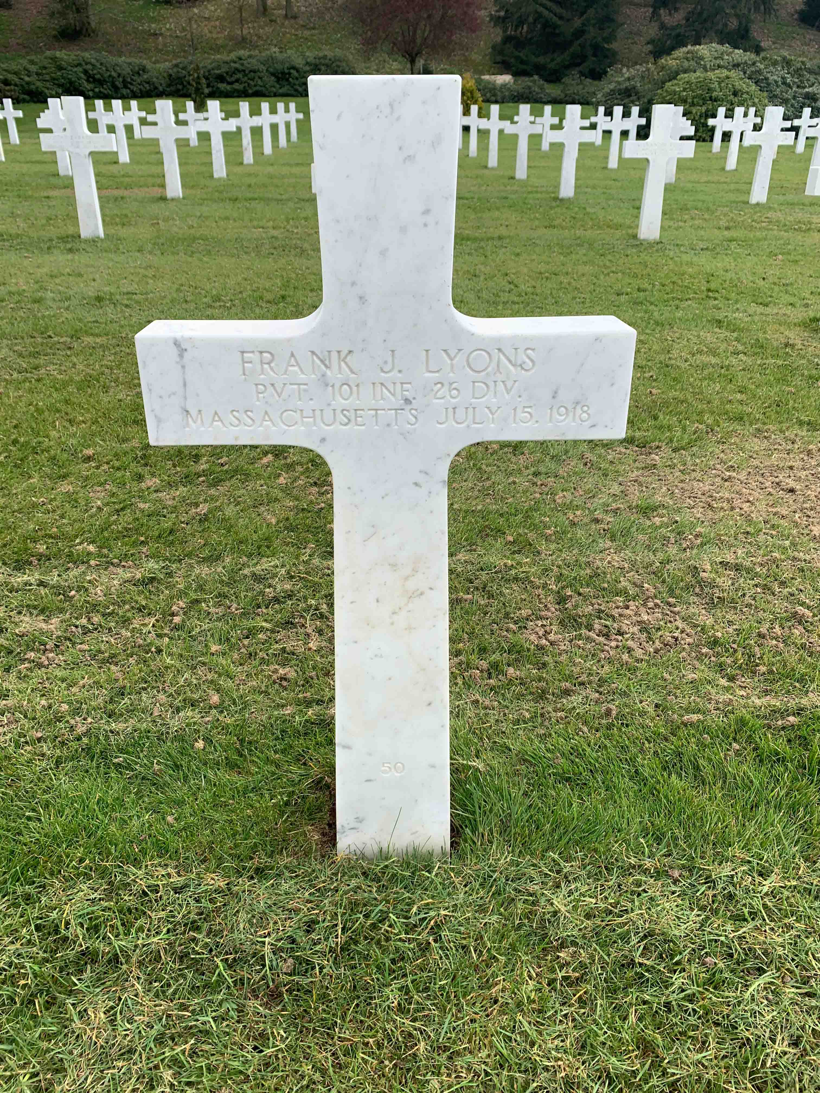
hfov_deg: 53.1
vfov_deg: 67.3
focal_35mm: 26
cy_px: 546
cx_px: 410
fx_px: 821
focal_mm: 4.25
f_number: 1.8
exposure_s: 1/822
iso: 25
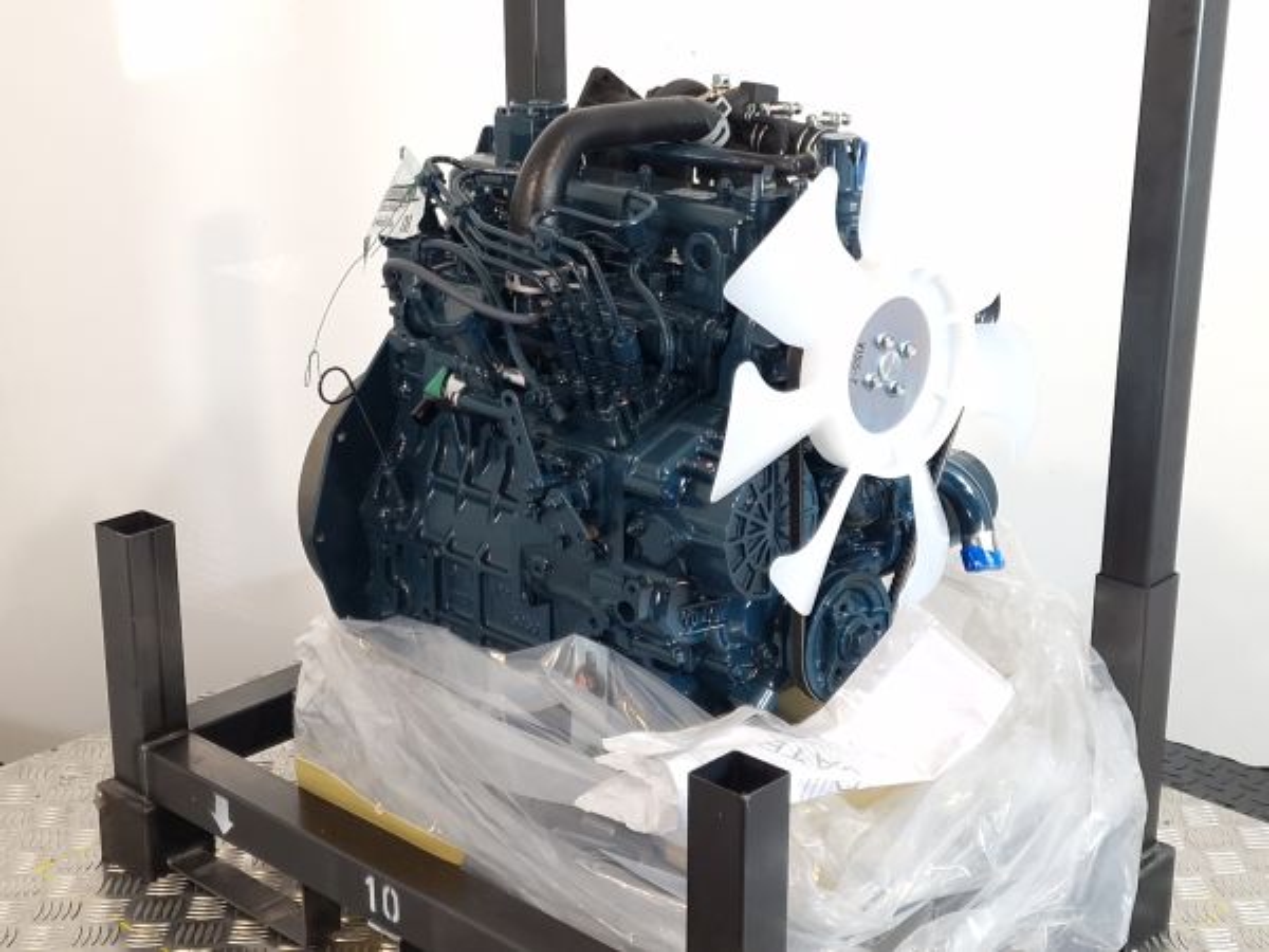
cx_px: 634
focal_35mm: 23
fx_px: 843
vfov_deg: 58.9
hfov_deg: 73.9
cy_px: 476
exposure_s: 1/50
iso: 64
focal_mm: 6.4
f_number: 1.8
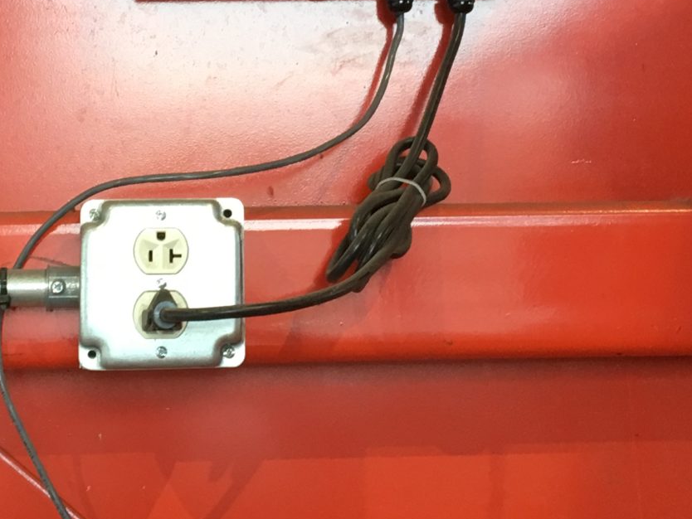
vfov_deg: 16.0
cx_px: 239
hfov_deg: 21.9
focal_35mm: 89
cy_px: -79
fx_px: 1780
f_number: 2.2
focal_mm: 4.15
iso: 40
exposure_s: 1/30
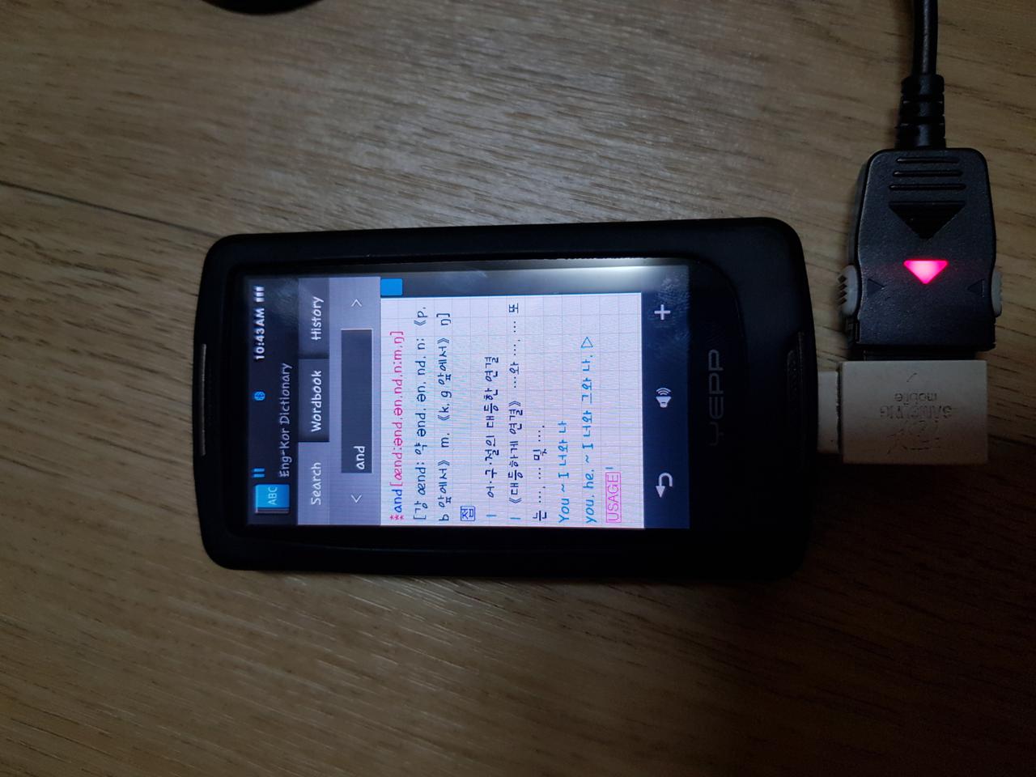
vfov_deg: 53.1
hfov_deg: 67.3
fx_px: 778
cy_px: 388
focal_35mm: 26
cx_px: 518
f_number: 1.7
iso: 125
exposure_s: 1/60
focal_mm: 4.3
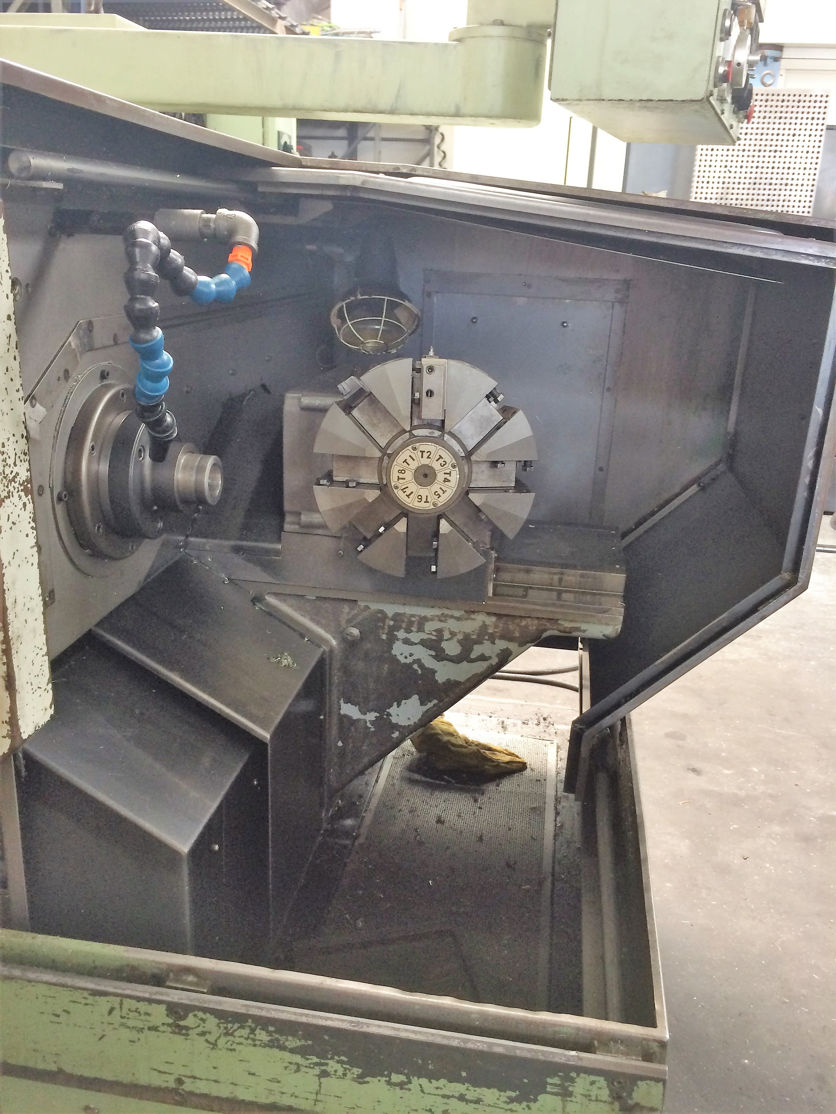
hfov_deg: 48.2
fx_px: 934
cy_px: 557
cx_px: 418
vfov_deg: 61.7
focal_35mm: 29
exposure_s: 1/30
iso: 80
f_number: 2.2
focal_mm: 4.15
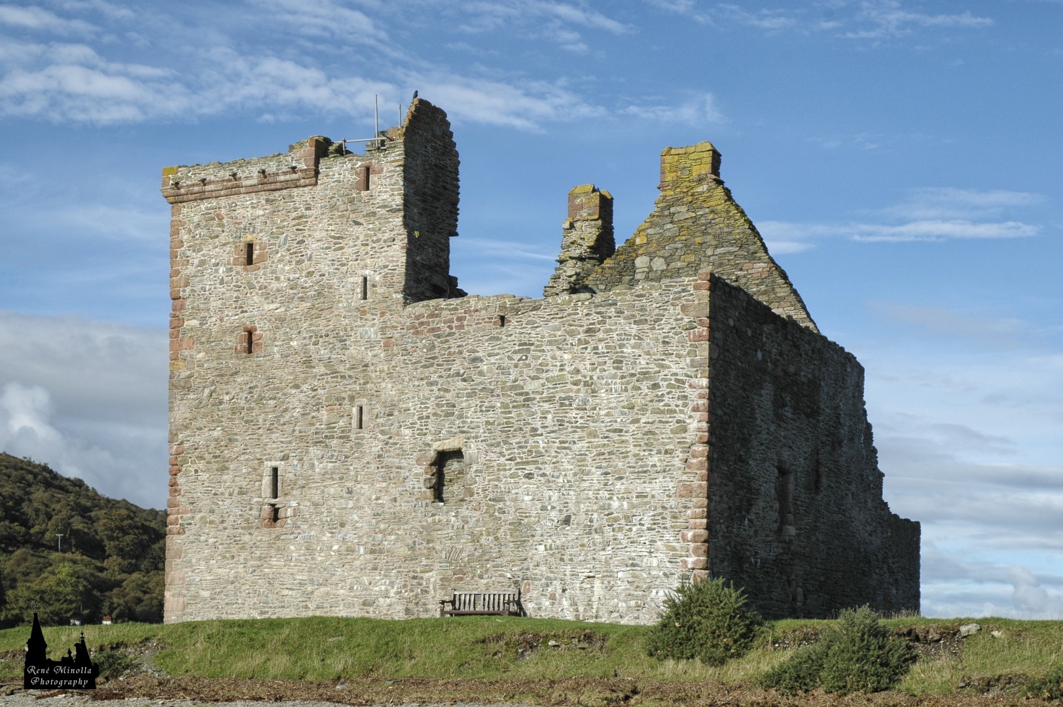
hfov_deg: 33.4
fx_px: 1770
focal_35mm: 60
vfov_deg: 22.6
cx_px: 532
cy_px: 354
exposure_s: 1/400
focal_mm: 40
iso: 200
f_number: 10
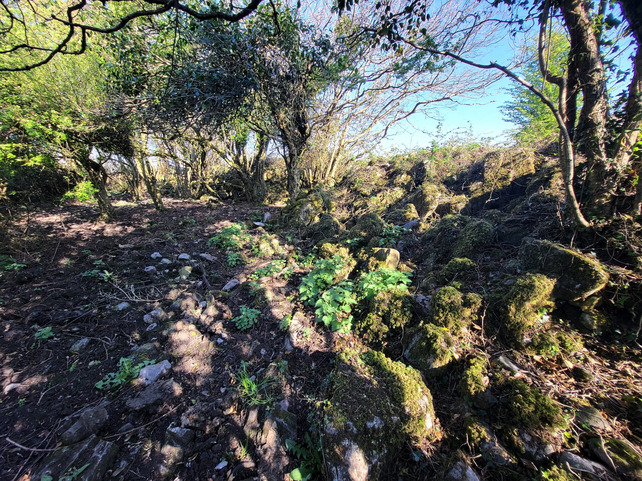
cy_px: 240
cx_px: 321
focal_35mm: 13
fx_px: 241
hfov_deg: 106.2
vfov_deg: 89.9
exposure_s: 1/100
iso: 40
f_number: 2.2
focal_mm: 1.74
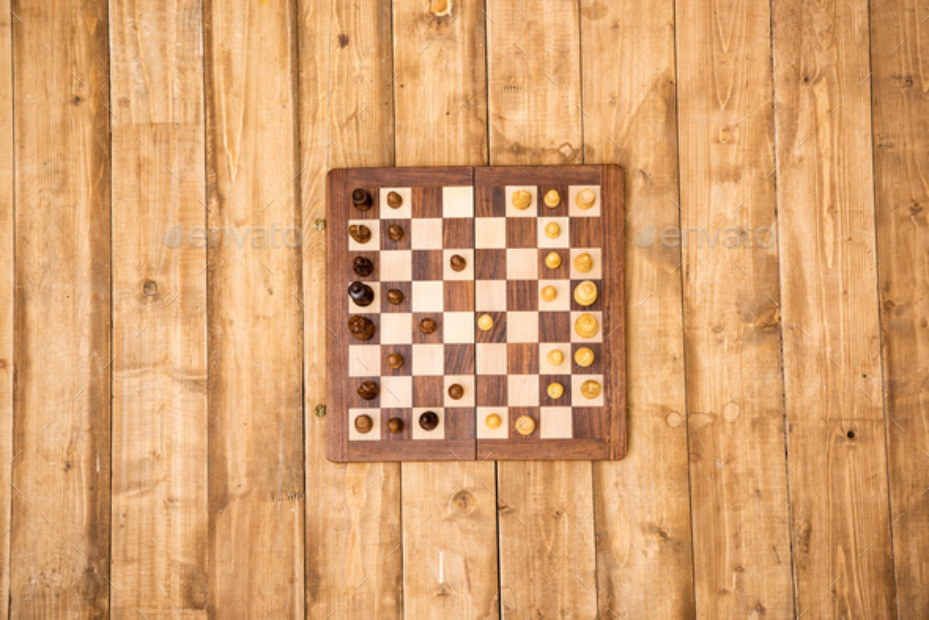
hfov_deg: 28.8
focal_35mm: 70
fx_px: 1807
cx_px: 464
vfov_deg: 19.5
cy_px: 310
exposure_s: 1/125
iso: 200
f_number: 4.5
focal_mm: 70
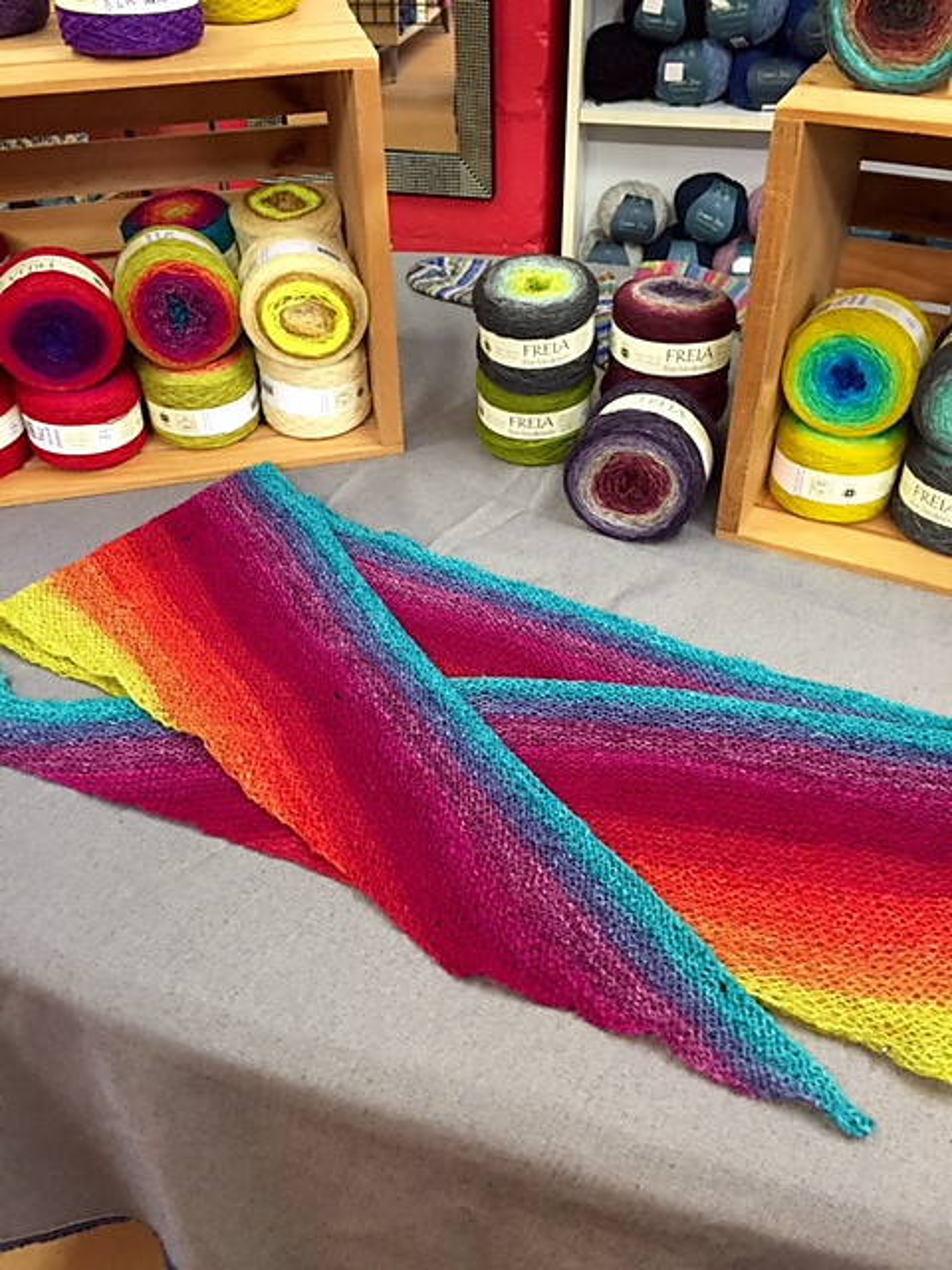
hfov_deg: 48.2
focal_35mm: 29
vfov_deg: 61.7
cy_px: 635
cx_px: 476
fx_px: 1063
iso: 200
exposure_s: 1/30
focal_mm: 4.15
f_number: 2.2
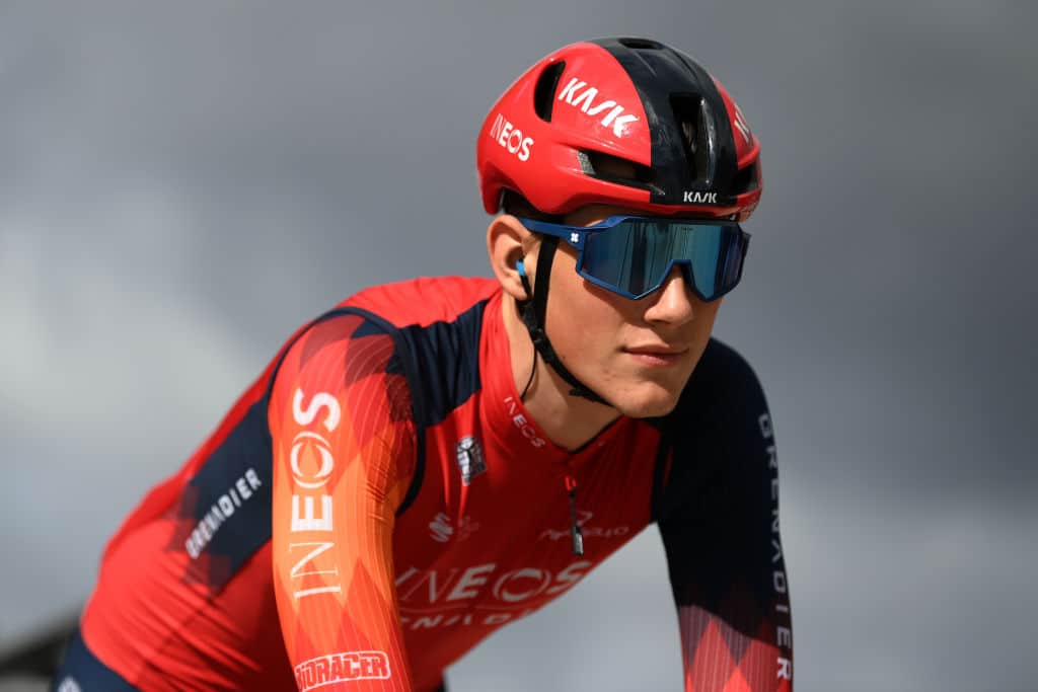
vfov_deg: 9.2
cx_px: 519
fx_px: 4325
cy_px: 346
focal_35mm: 150
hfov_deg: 13.7
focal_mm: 150
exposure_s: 1/6400
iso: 200
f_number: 3.2
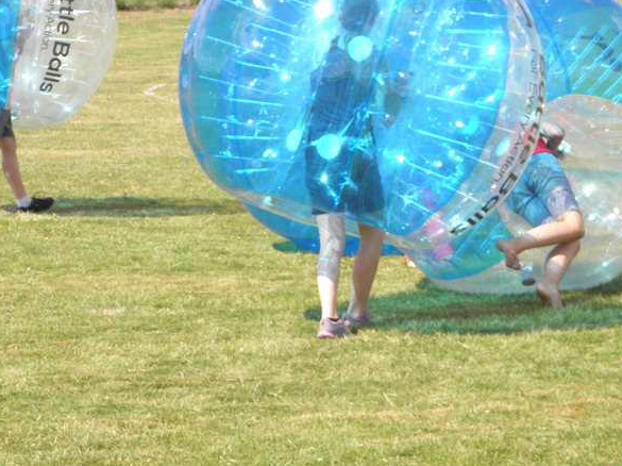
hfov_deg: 10.9
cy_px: 160
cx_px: 363
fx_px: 3268
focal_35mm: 182
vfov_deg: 8.1
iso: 100
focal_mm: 23.9
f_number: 4.9
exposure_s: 1/400
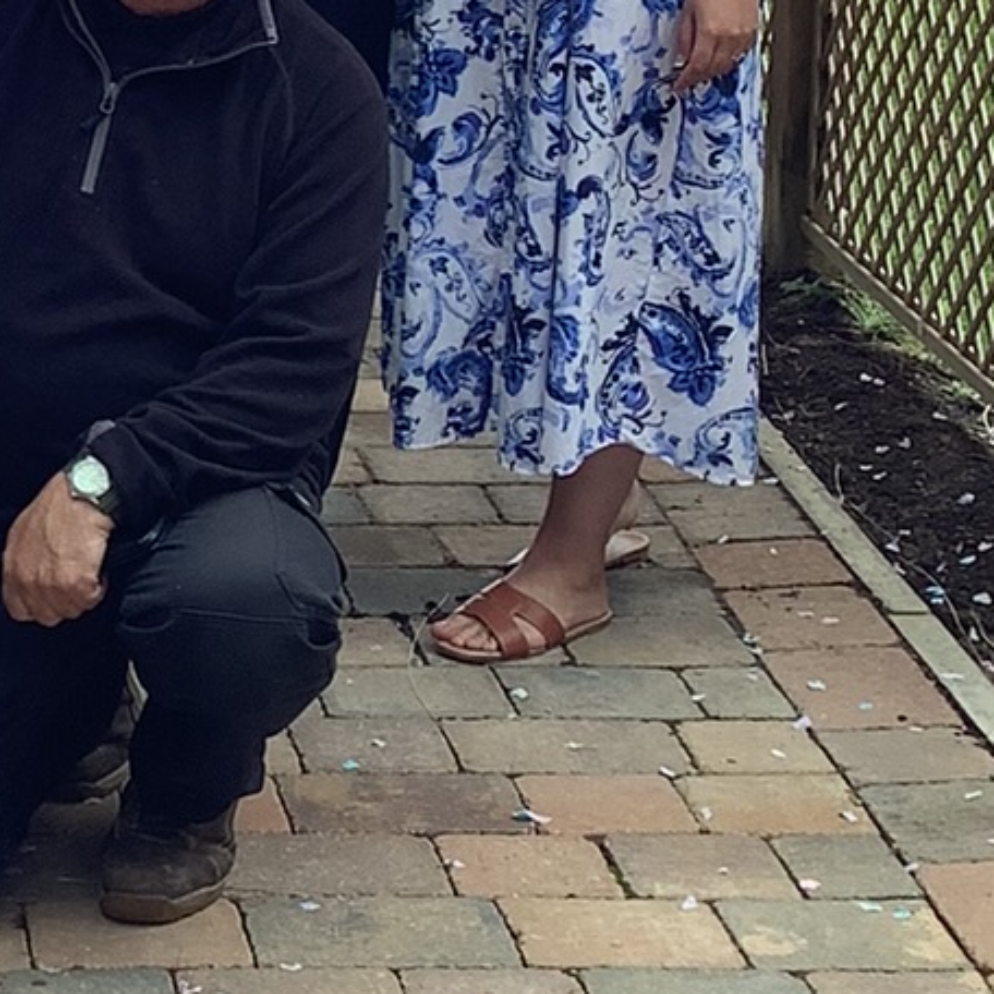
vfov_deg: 14.0
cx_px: -238
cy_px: 81
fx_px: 3996
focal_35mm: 123
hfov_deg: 13.7
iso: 32
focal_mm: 3.3
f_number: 2.4
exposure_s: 1/100
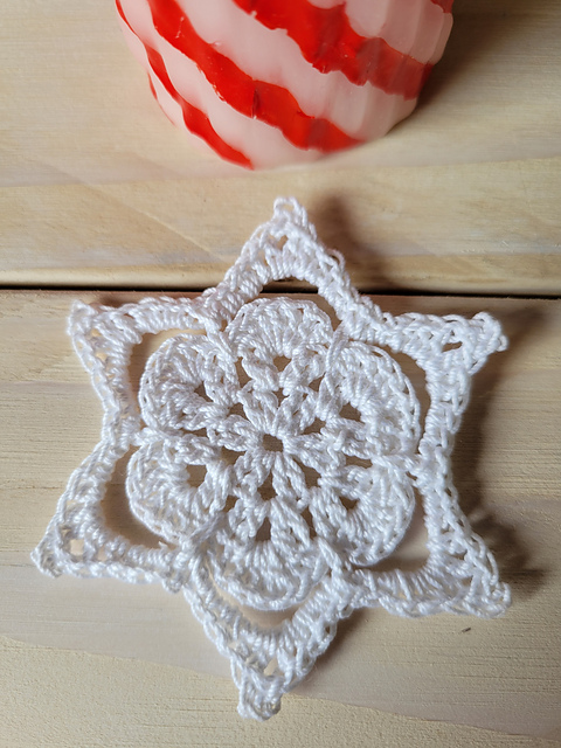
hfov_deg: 53.1
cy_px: 374
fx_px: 562
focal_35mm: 26
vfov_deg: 67.3
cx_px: 280
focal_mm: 5.4
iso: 40
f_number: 1.8
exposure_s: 1/142
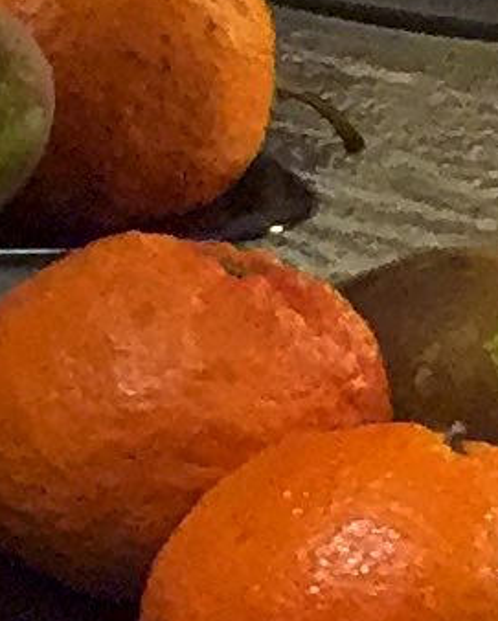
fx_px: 5023
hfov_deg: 4.4
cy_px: 1786
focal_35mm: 273
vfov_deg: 6.5
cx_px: -2429
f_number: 2.2
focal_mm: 4.15
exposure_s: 1/33
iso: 100
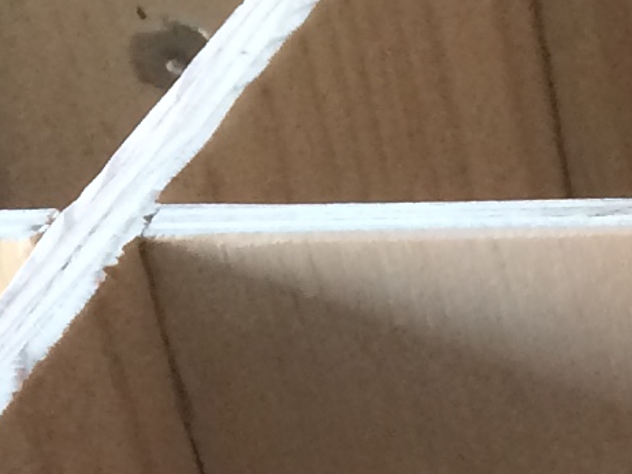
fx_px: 3741
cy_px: 1055
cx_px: 2027
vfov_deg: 6.9
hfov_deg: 8.0
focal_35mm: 205
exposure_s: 1/30
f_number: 2.2
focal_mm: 4.15
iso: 80
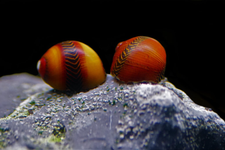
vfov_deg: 10.2
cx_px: 112
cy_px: 75
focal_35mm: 135
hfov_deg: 15.2
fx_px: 844
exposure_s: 1/500
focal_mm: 90
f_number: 2.8
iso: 1000
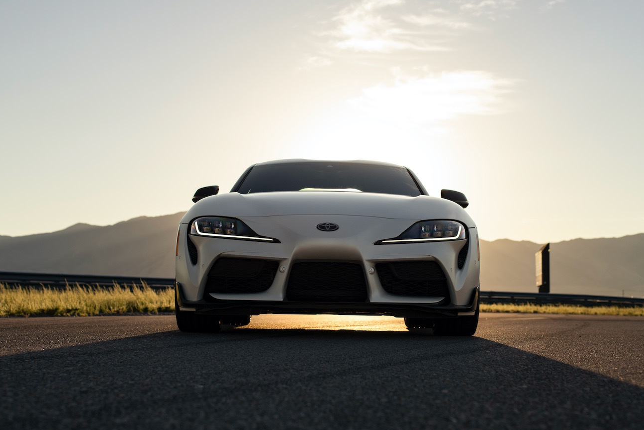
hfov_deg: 32.9
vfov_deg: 22.3
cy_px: 189
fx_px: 1091
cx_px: 326
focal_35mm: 61
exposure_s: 1/500
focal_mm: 50
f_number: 5.6
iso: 200
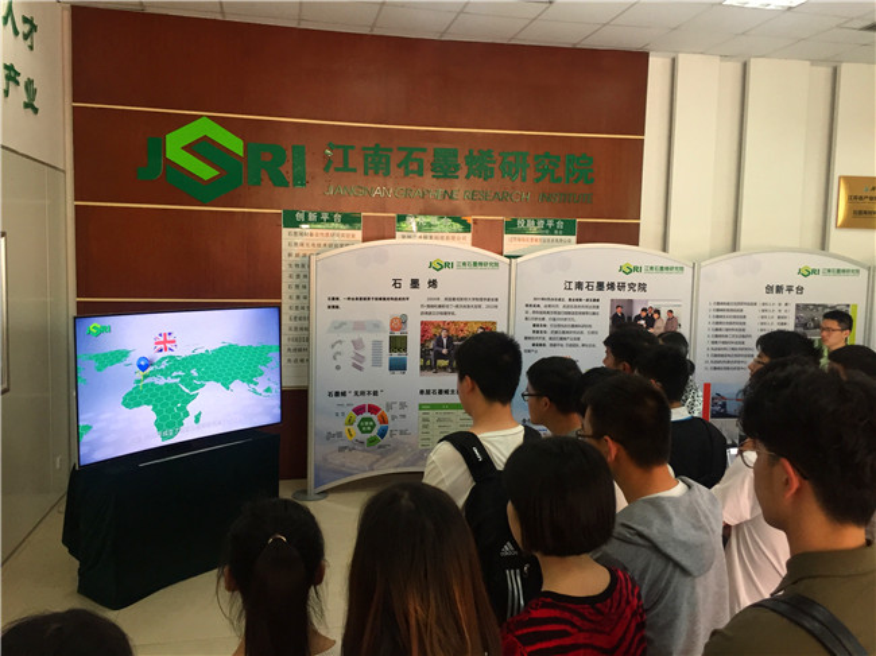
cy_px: 328
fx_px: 734
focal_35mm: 29
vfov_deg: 48.2
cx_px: 438
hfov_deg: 61.7
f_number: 2.2
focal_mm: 4.15
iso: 50
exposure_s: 1/33
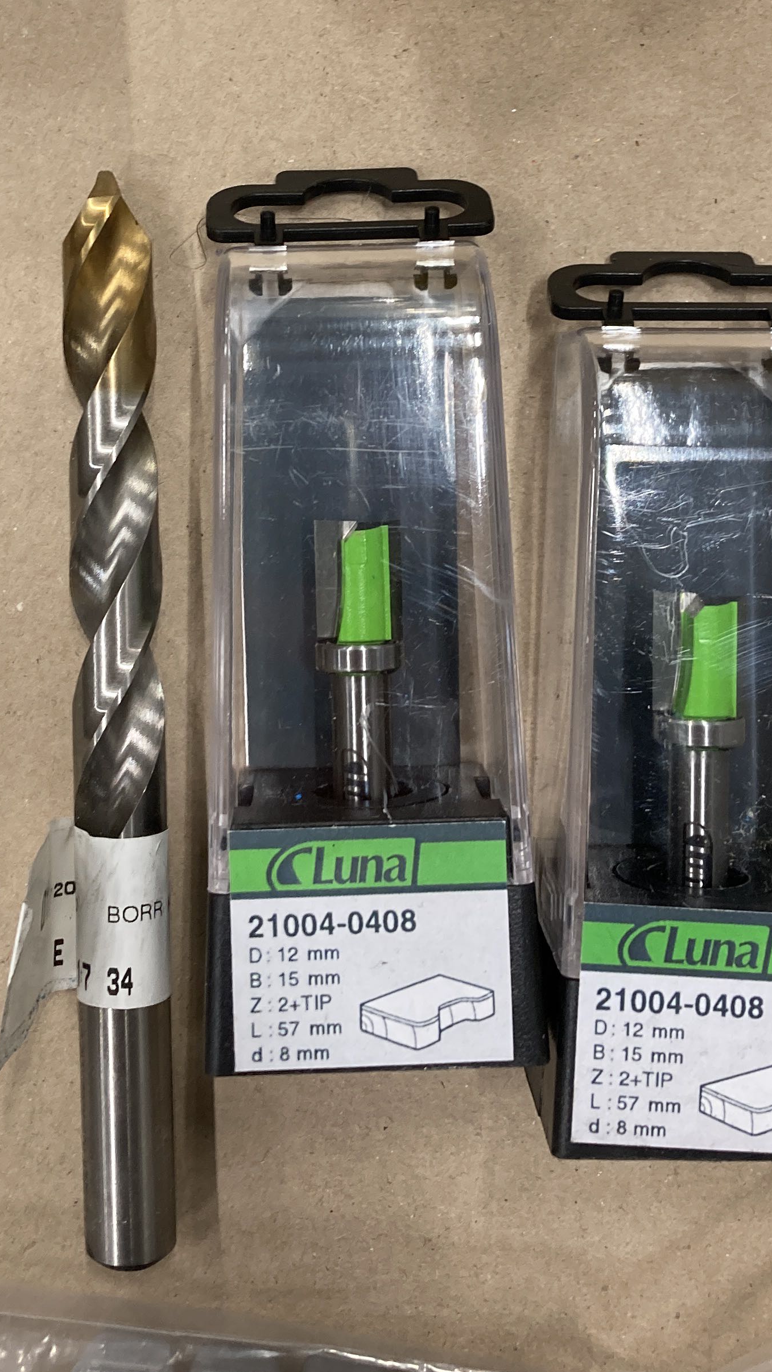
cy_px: 433
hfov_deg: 23.5
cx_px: 302
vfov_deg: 40.0
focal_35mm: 51
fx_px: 1856
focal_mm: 3.99
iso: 80
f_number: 1.8
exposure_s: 1/78
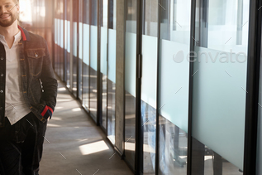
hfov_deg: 21.3
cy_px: 95
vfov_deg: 14.4
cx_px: 83
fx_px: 692
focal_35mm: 95
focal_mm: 51.1
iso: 500
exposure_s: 1/320
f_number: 2.8
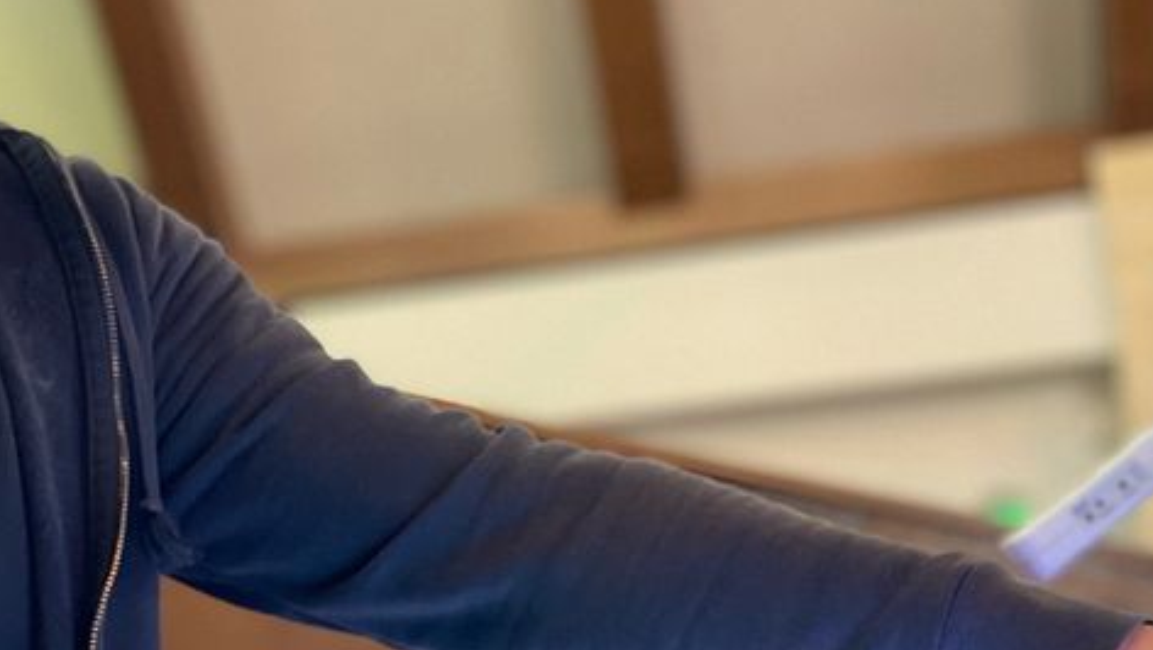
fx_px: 2202
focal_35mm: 72
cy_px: 501
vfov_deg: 16.7
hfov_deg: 28.6
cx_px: 195
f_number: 1.6
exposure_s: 1/60
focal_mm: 4.2
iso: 500
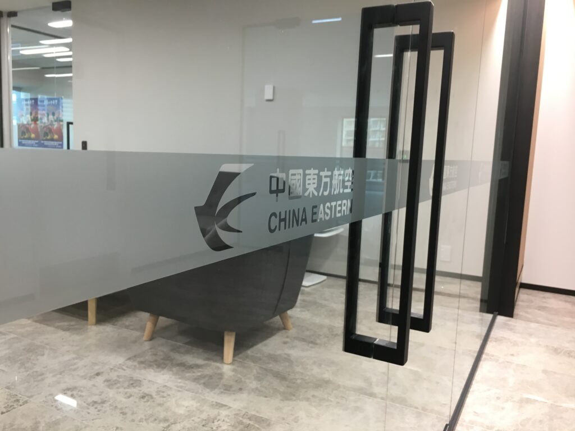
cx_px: 288
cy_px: 216
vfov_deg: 48.2
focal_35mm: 29
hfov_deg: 61.7
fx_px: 482
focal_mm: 4.15
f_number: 2.2
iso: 80
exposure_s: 1/33
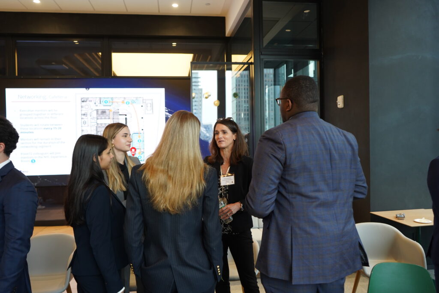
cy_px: 146
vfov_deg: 46.4
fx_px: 341
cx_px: 220
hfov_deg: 65.5
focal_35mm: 28
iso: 1250
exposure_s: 1/100
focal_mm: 28
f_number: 4
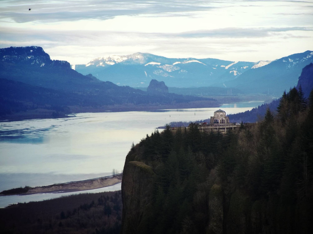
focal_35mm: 189
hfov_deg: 10.5
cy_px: 117
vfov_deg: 7.9
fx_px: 1709
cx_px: 155
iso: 100
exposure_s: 1/160
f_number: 6
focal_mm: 33.3
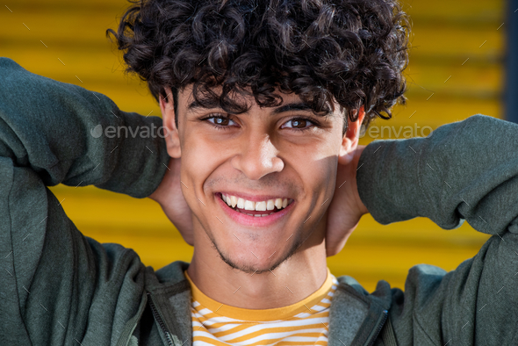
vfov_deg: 13.1
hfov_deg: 19.4
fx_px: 1512
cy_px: 173
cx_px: 259
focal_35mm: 105
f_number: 5.6
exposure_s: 1/320
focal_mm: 105
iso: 500
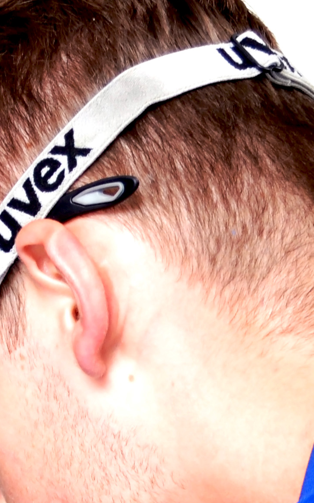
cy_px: 619
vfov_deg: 11.6
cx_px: -161
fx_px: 2412
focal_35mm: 176
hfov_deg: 7.3
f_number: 4.5
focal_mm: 29
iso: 400
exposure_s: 1/50
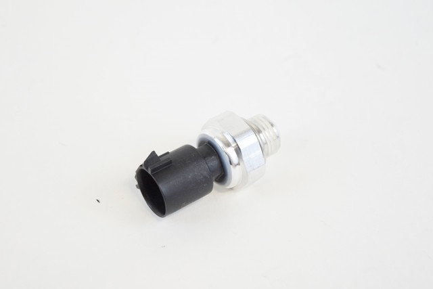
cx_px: 216
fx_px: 992
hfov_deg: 24.6
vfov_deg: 16.6
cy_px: 144
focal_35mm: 82
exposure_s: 1/60
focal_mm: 55
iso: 1600
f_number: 5.6
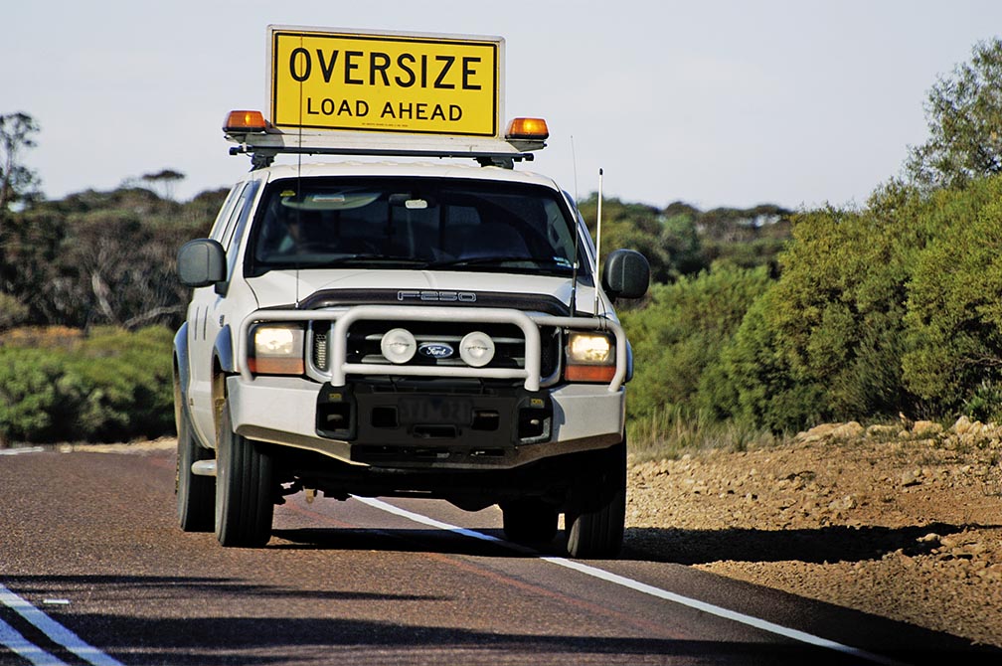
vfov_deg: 3.0
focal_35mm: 450
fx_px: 12513
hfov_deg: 4.6
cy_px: 333
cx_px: 501
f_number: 5.6
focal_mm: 300
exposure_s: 1/800
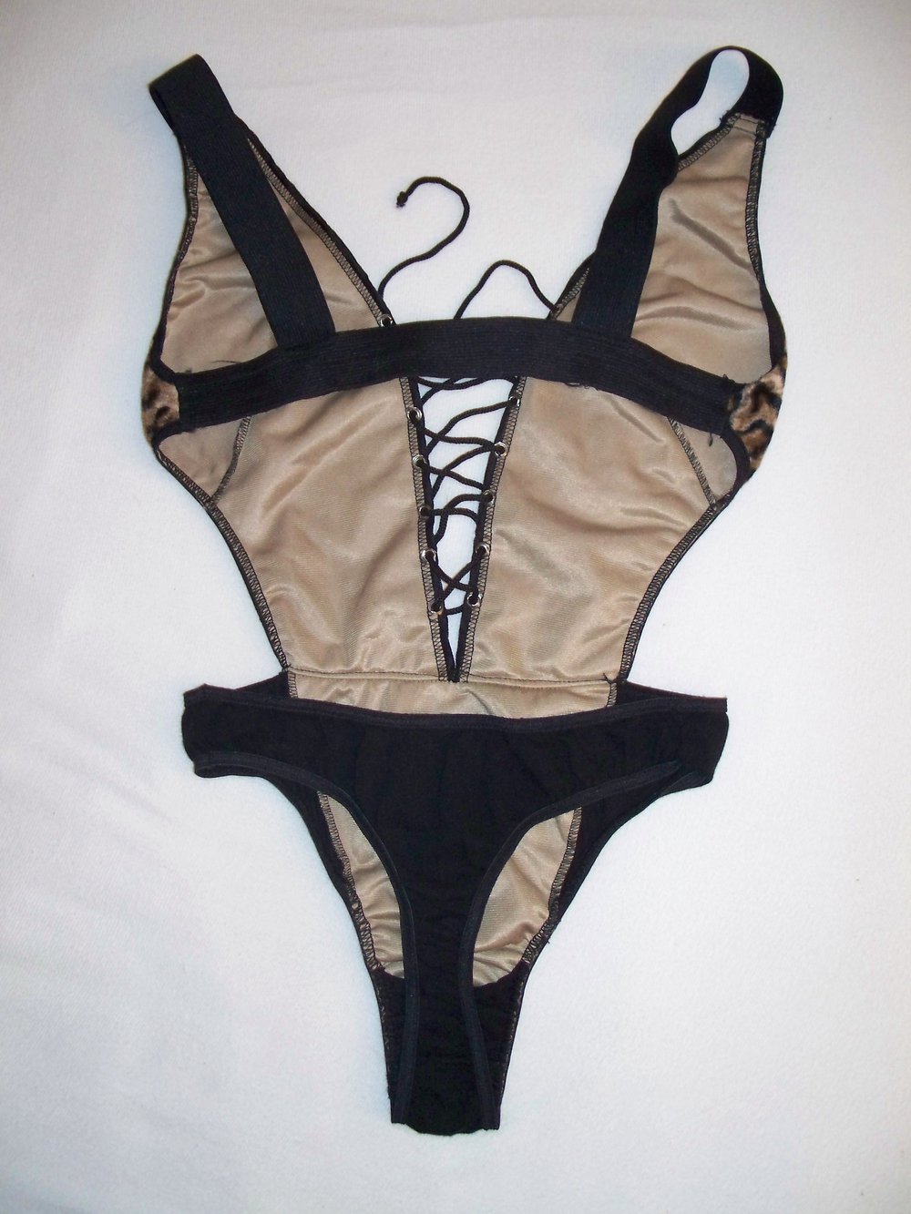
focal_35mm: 37
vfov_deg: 50.1
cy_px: 607
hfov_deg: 38.7
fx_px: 1298
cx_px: 456
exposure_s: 1/60
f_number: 2.8
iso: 400
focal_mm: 7.8
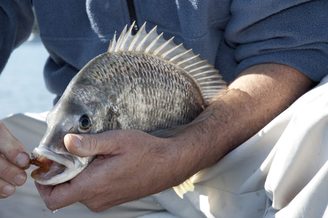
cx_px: 164
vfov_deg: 13.0
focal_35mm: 105
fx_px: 956
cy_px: 109
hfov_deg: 19.5
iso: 200
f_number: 7.1
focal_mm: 70
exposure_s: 1/200
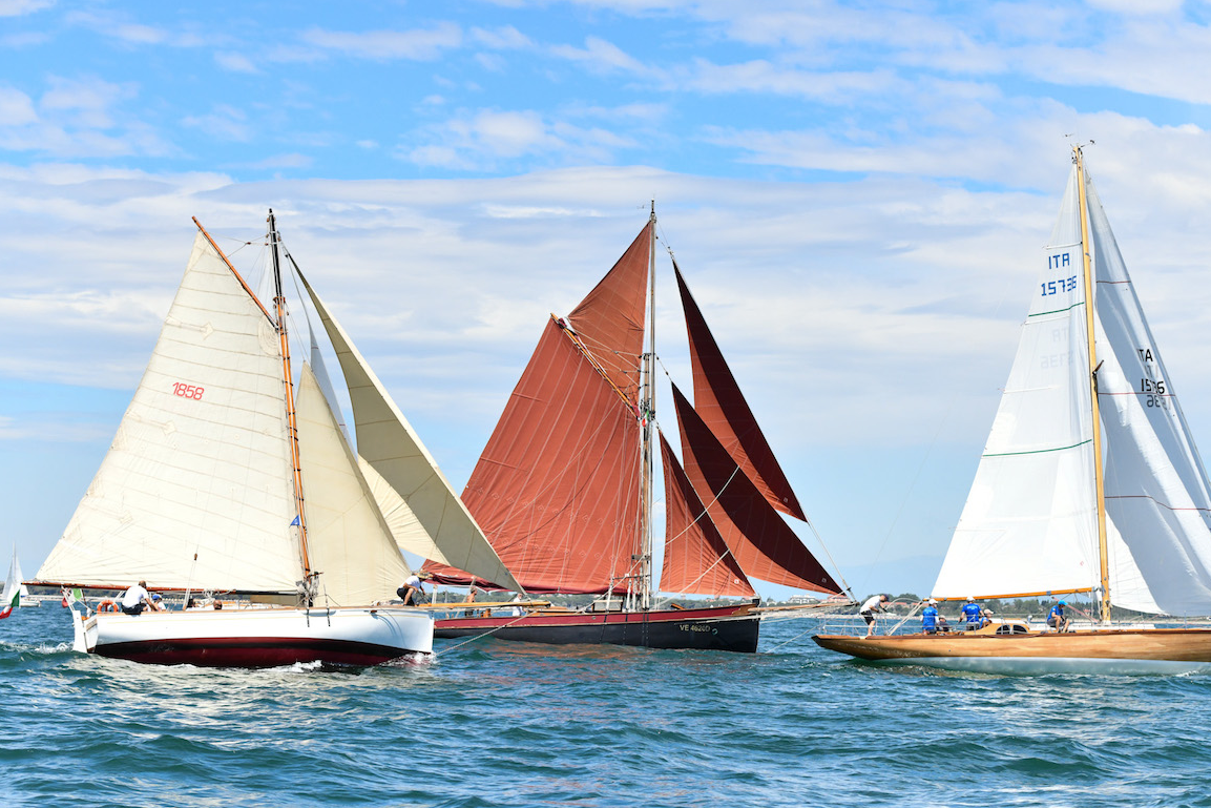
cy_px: 428
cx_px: 636
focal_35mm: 91
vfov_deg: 15.0
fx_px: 3061
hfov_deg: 22.4
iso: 1250
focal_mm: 82
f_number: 5.6
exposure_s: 1/8000
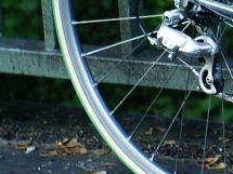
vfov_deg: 3.4
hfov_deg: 4.5
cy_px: -63
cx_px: 549
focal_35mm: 430
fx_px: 2893
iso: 200
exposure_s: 1/160
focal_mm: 50
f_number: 2.8
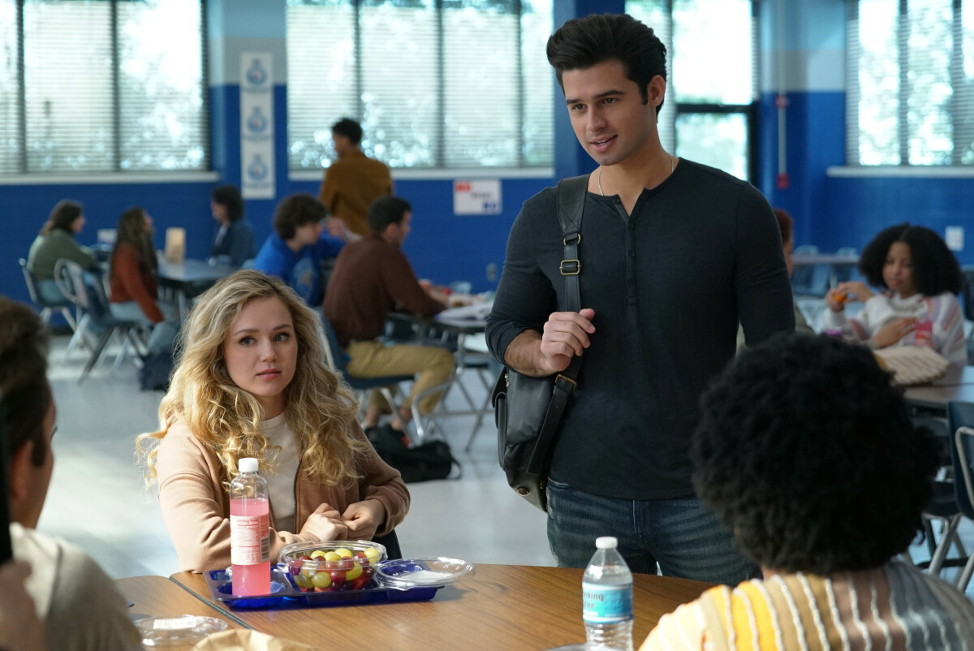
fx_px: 2031
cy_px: 326
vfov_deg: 18.2
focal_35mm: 75
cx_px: 487
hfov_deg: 27.0
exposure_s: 1/160
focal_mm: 75
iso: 4000
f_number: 4
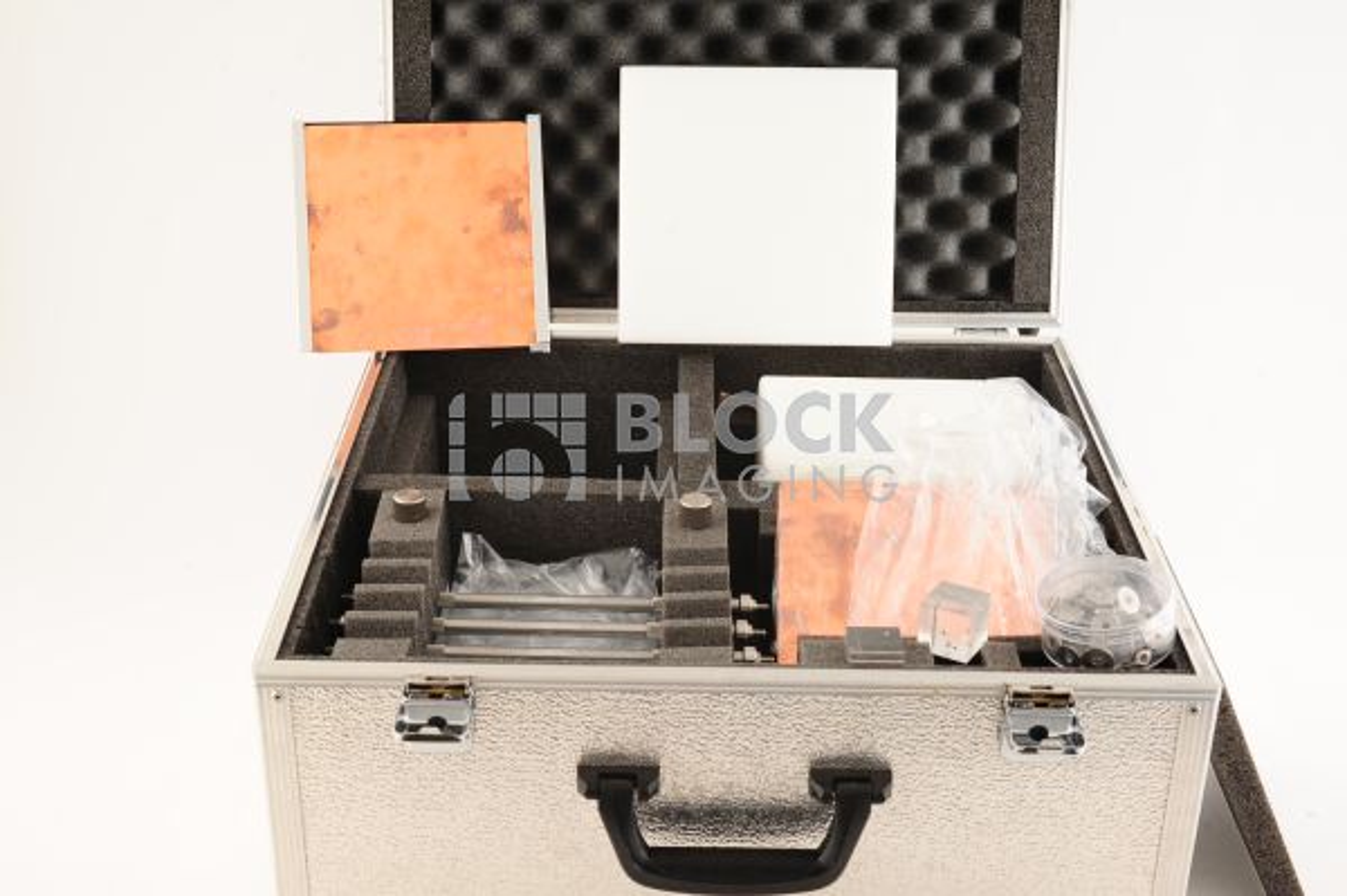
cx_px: 674
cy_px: 448
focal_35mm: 50
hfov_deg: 39.6
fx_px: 1869
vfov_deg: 26.9
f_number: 11
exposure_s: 1/125
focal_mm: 50
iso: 1600
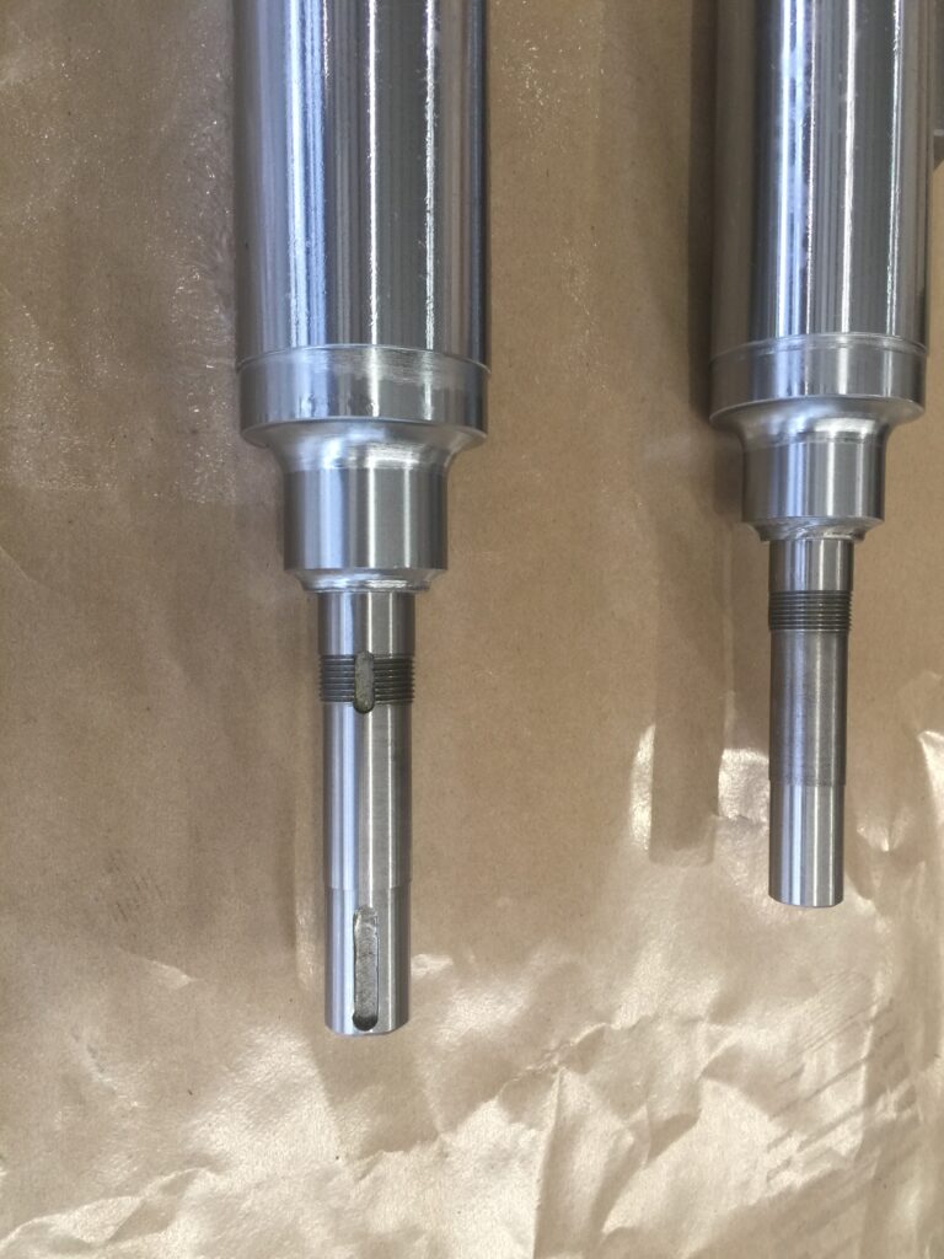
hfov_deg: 48.2
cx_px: 472
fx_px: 1054
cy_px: 630
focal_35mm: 29
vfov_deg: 61.7
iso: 32
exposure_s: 1/15
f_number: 2.2
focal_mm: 4.15
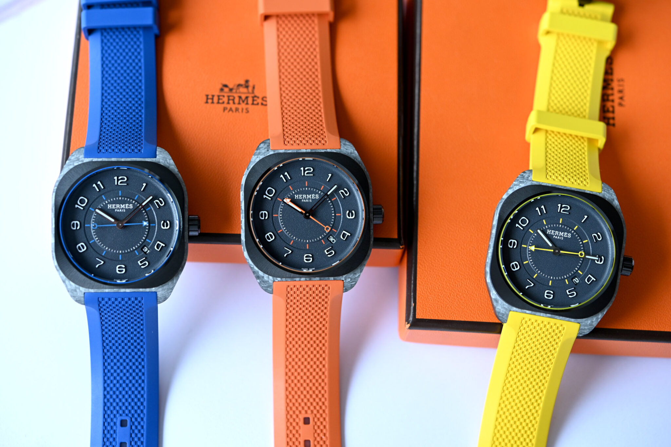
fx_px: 1118
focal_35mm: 60
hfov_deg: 33.4
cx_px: 336
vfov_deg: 22.6
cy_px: 224
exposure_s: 1/15
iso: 400
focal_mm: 60
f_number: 5.6
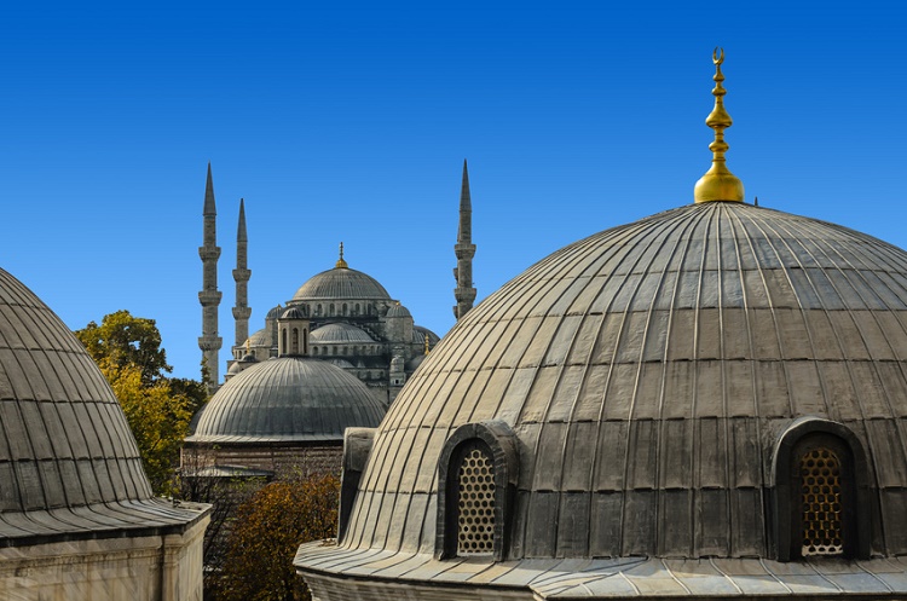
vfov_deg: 18.8
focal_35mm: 72
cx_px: 454
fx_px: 1811
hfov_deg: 28.1
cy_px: 300
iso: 100
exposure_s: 1/200
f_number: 7.1
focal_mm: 48
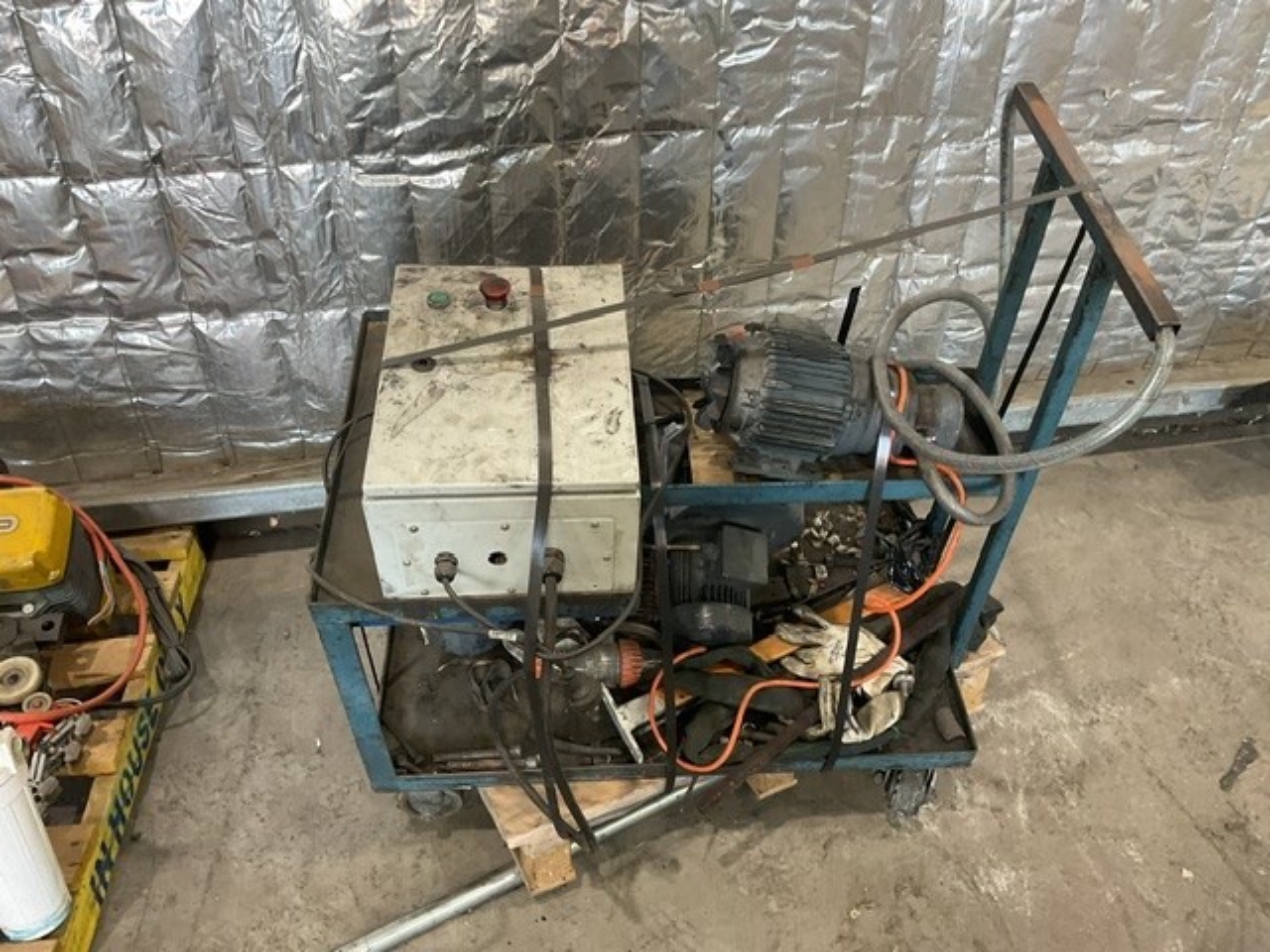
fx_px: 1064
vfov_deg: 48.2
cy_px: 476
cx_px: 635
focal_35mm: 29
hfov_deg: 61.7
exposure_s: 1/50
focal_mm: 3
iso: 125
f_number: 1.8
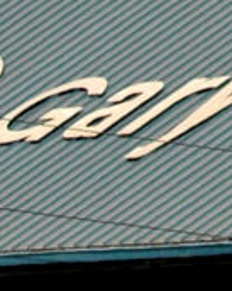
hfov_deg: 0.7
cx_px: -484
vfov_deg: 0.9
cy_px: 576
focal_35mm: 2139
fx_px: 18408
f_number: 9
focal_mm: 170
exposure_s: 1/640
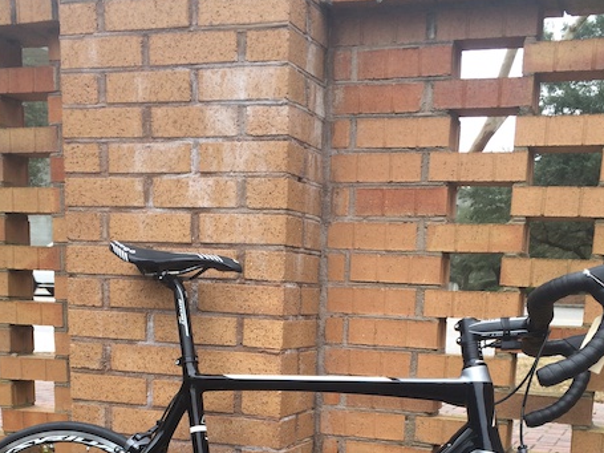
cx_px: 331
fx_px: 890
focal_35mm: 51
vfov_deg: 26.7
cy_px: 474
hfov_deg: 37.5
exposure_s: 1/140
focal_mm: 4.15
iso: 32
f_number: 2.2
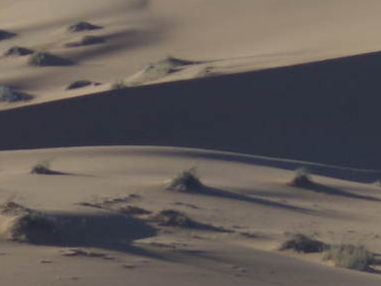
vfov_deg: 1.7
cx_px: -99
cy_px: 812
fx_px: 9873
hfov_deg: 2.2
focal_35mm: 897
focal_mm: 88
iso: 200
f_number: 13
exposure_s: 1/125
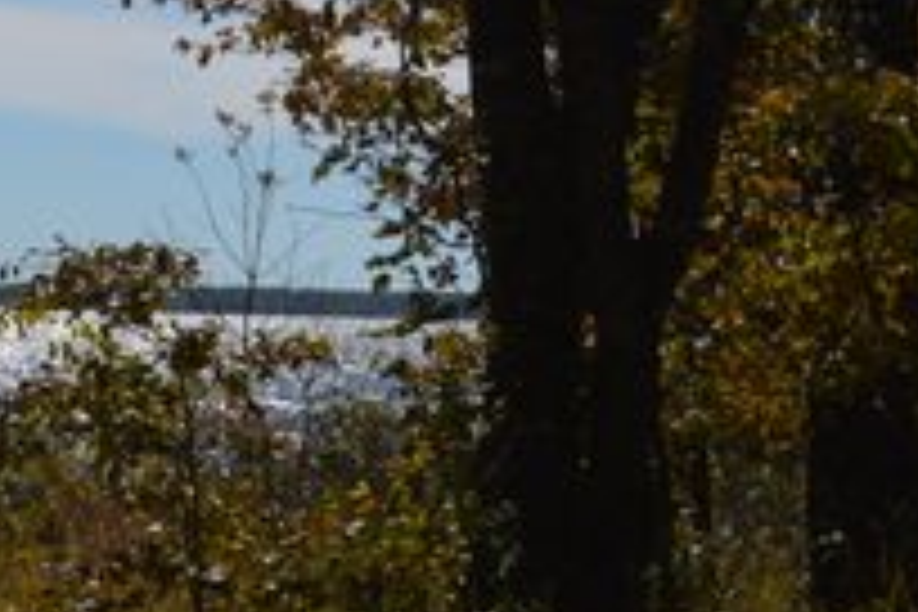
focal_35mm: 153
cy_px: -76
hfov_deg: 12.5
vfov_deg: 8.9
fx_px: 3901
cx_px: -626
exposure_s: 1/400
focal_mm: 26
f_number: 10
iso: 100
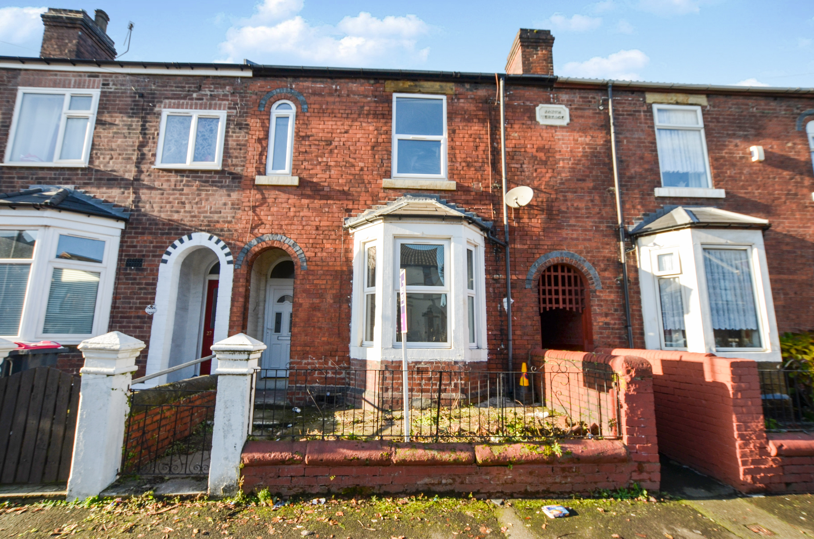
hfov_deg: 100.5
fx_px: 338
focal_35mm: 15
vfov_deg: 77.1
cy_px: 270
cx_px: 407
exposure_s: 1/200
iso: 200
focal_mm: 10
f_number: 7.1
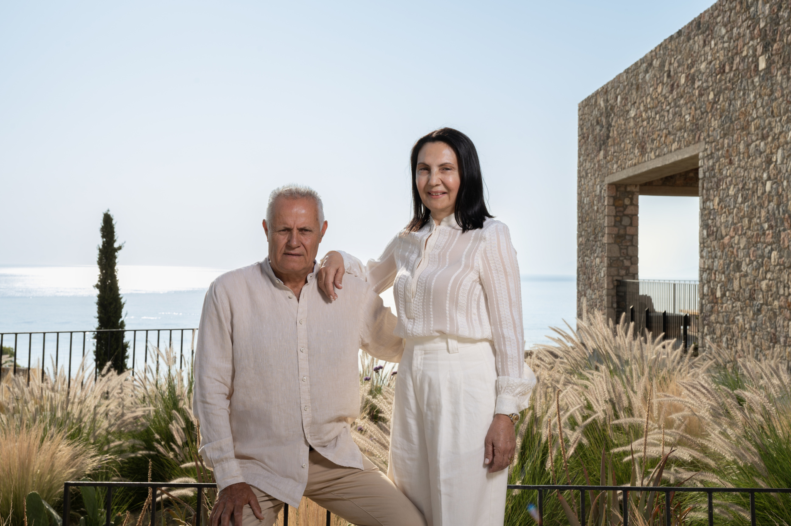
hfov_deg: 41.1
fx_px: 1054
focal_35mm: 48
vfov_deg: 28.0
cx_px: 396
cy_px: 263
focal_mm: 48
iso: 100
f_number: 10
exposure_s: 1/200
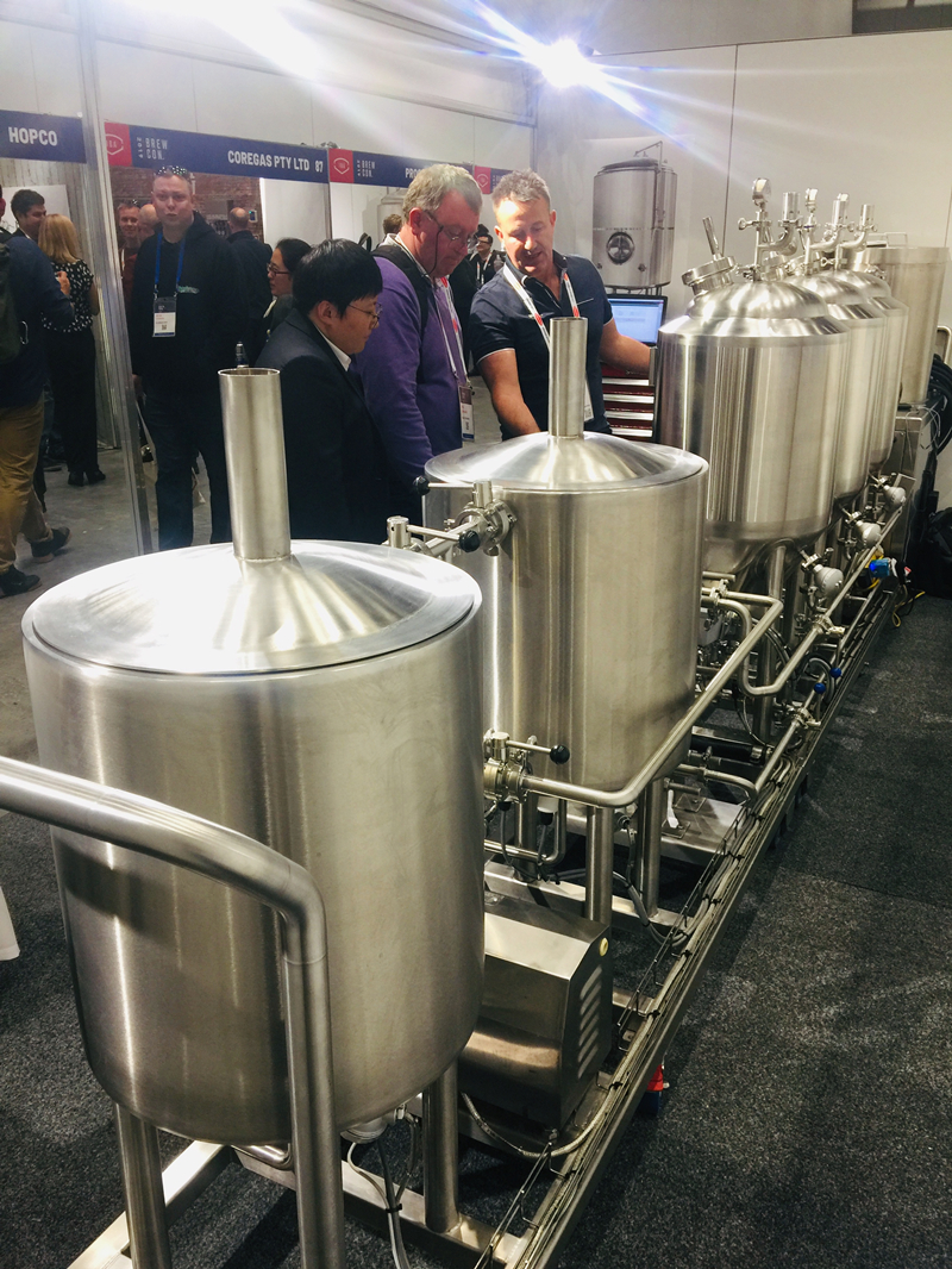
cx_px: 476
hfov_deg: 48.2
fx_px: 1063
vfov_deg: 61.6
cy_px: 634
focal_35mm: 29
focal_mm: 4.15
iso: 50
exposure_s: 1/33
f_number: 2.2
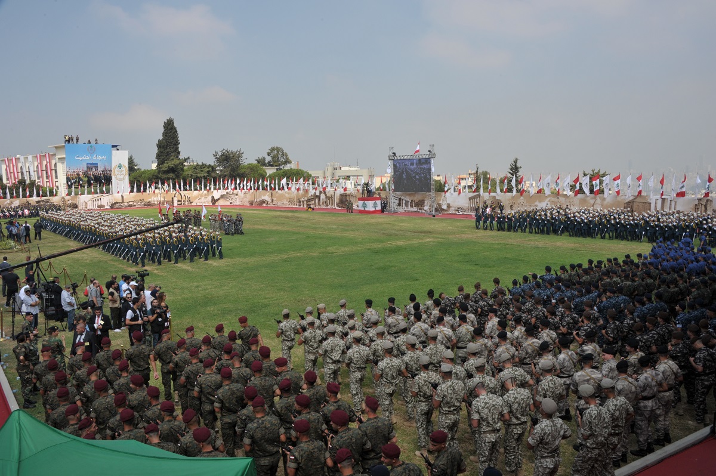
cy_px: 238
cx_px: 358
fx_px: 556
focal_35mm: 28
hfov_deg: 65.5
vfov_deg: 46.3
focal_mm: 28
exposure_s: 1/320
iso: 500
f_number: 14
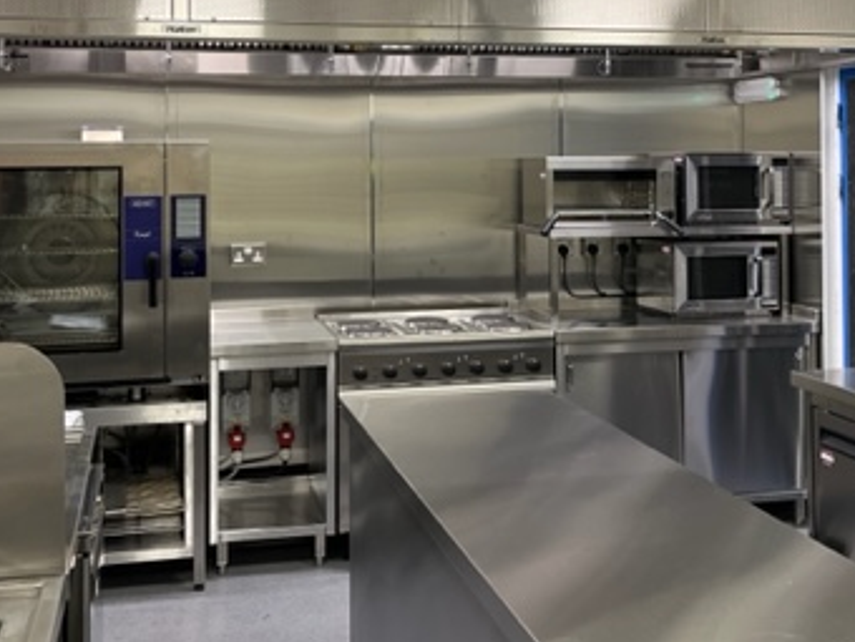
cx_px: 430
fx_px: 1210
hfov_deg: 38.9
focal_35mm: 49
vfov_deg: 29.1
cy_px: 133
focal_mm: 5.1
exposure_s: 1/100
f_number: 1.6
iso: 100
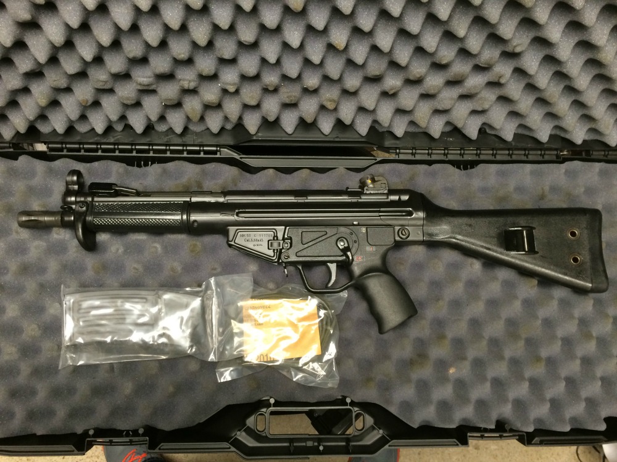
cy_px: 231
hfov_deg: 61.7
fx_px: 517
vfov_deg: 48.2
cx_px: 308
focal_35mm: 29
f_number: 2.2
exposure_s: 1/30
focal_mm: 4.15
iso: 160
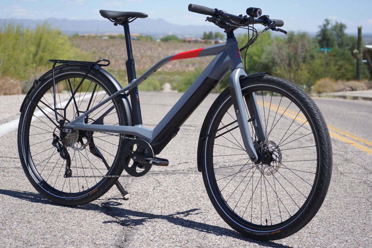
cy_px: 124
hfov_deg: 28.8
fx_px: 723
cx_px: 186
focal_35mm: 70
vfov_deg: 19.5
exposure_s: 1/400
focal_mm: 70
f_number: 6.3
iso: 100
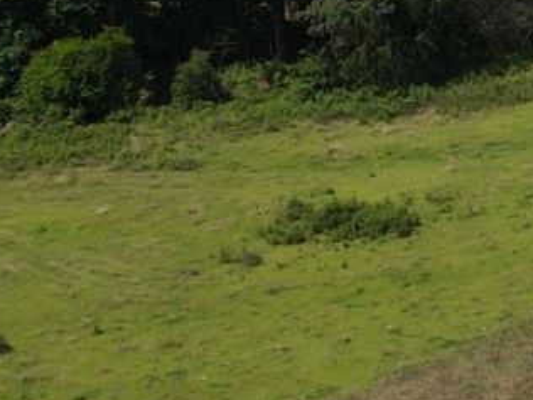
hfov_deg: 11.1
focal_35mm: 152
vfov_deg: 9.3
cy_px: -299
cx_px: 1255
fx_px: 2340
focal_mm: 4.5
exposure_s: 1/1000
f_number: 2.8
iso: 100
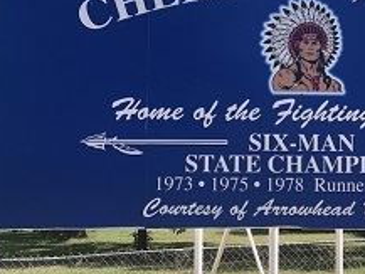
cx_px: 308
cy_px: 88
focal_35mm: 106
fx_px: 1118
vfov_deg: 14.0
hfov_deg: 18.3
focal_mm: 6.6
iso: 20
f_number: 2.8
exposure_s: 1/486
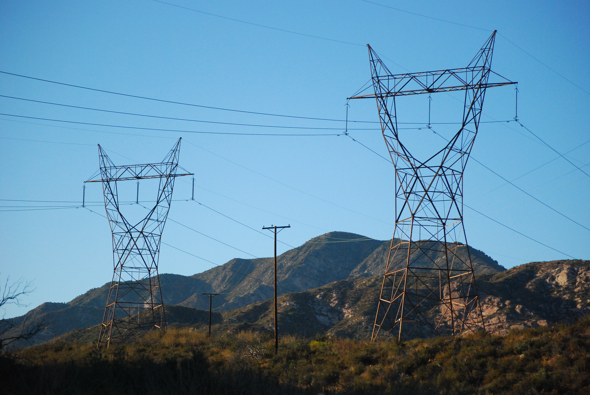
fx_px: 2018
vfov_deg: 11.2
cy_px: 198
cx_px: 295
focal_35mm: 123
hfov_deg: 16.6
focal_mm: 82
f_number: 4.5
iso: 800
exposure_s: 1/4000
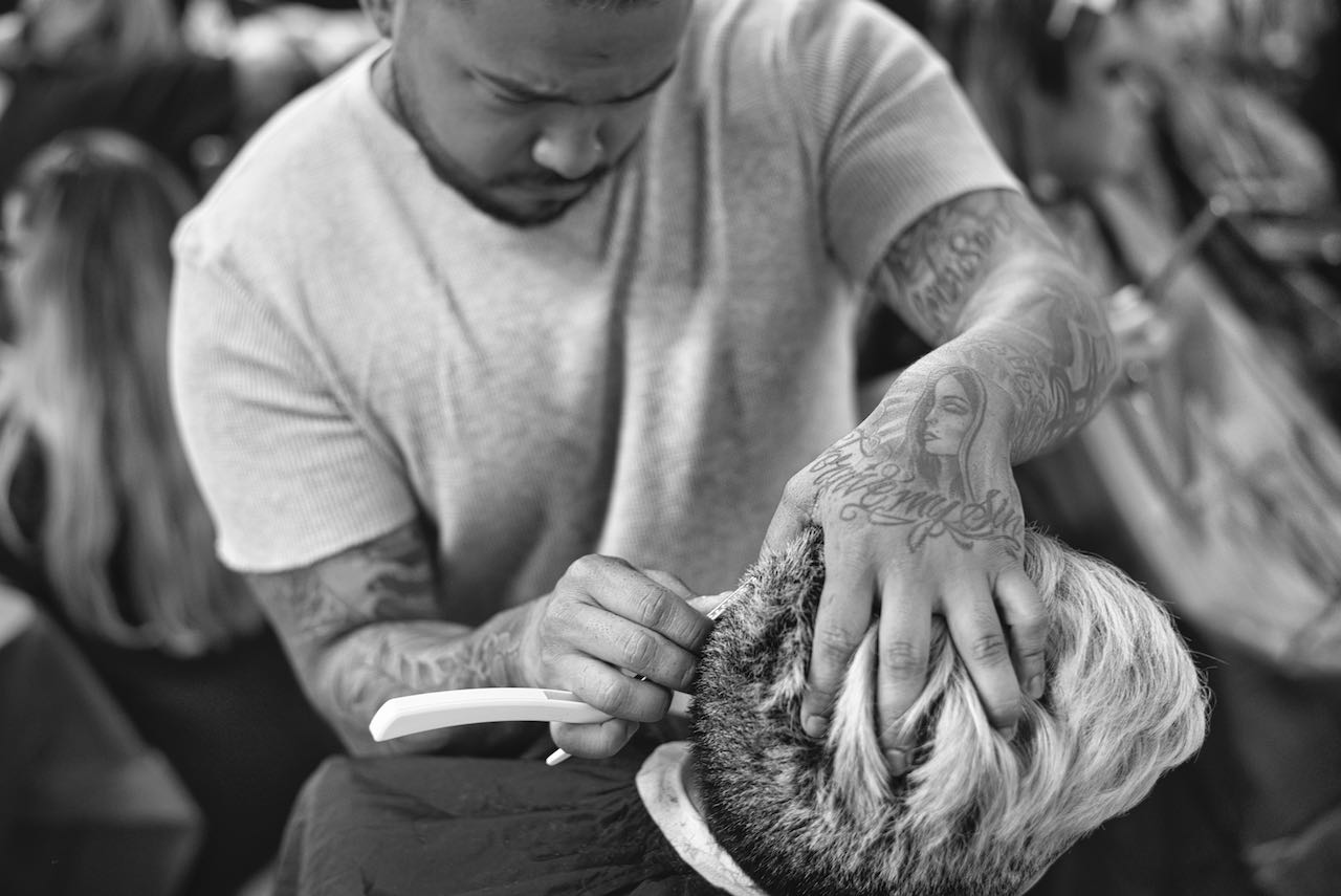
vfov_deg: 27.0
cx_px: 670
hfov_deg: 39.6
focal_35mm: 50
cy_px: 448
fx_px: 1863
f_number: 2.8
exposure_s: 1/100
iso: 1250
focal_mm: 50
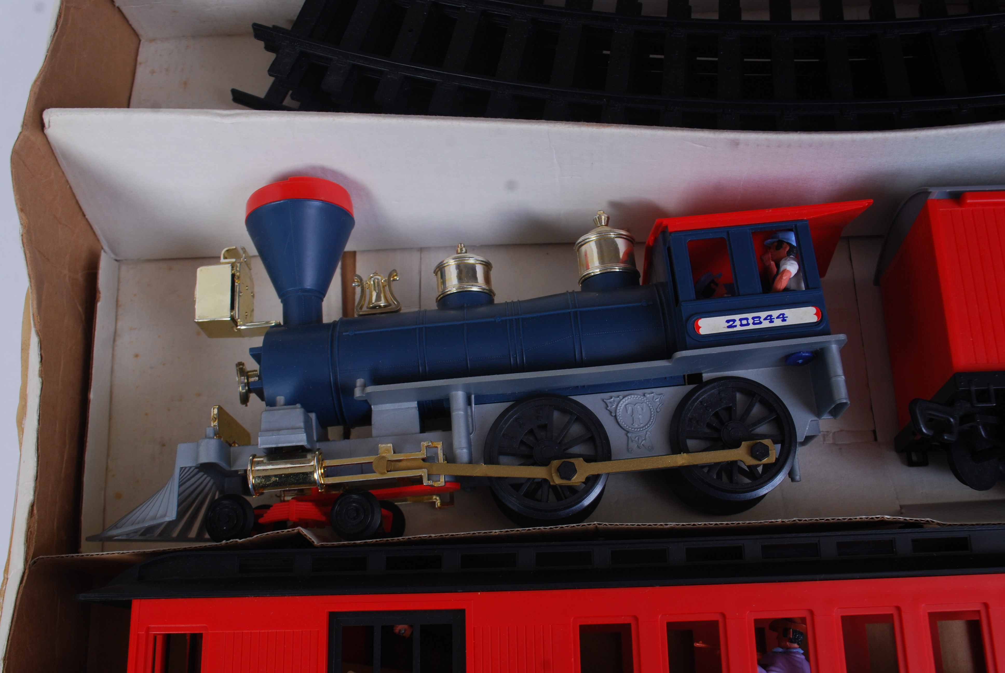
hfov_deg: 49.5
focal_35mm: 39
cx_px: 502
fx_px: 1090
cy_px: 336
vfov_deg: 34.3
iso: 200
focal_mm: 26
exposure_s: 1/40
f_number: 9
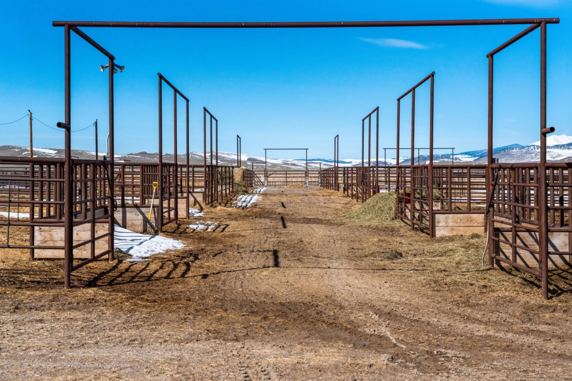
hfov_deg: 36.2
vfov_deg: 24.6
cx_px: 286
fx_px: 874
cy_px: 190
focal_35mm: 55
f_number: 6.3
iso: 400
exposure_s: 1/8000
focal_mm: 55
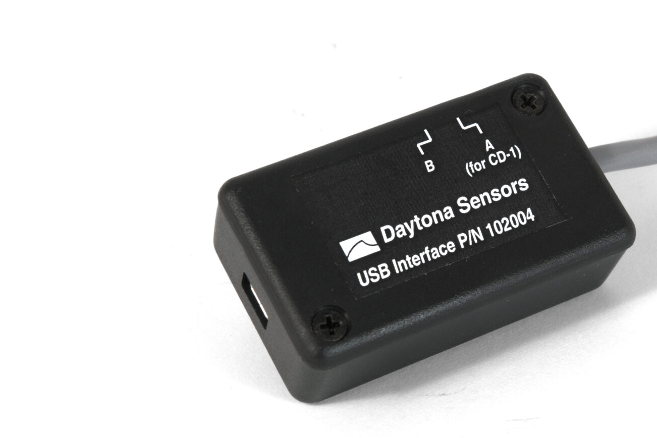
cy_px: 190
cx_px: 479
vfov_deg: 8.3
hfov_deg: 12.4
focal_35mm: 165
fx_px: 3011
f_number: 13
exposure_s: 1/60
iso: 200
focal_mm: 70
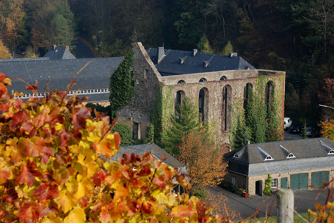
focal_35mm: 105
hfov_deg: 19.4
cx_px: 167
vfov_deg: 13.1
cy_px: 112
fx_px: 975
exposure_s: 1/200
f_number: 8
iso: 200
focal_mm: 70
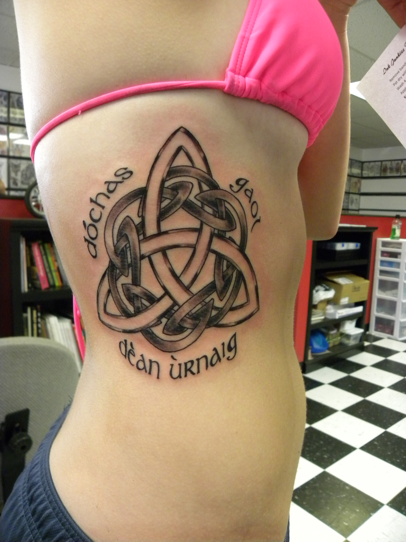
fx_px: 407
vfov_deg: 67.3
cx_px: 203
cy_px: 271
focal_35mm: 26
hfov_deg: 53.1
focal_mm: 4.6
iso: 400
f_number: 2.8
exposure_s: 1/80.5
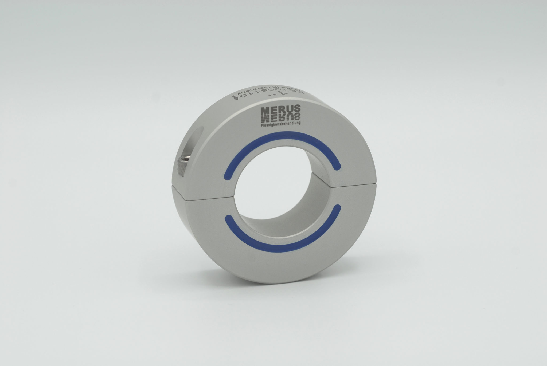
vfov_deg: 13.1
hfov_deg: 19.4
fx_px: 1597
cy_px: 183
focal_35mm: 105
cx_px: 274
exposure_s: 1/180
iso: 100
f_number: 7.1
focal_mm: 70
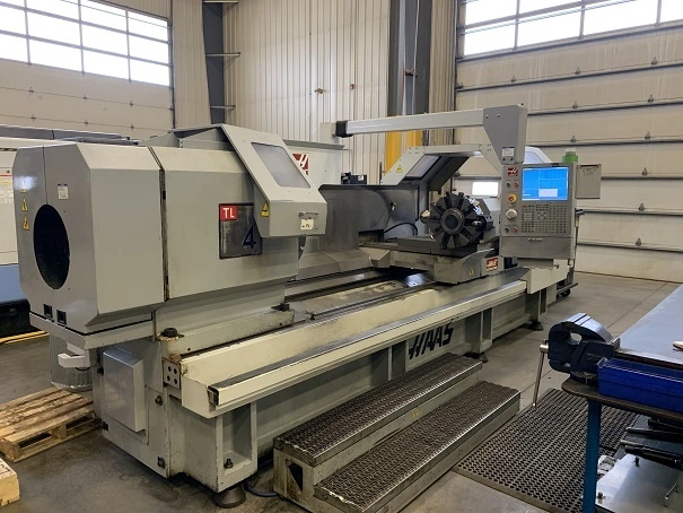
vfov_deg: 53.1
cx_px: 342
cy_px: 256
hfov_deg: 67.3
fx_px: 513
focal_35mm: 26
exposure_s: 1/60
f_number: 1.8
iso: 250
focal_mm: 4.25
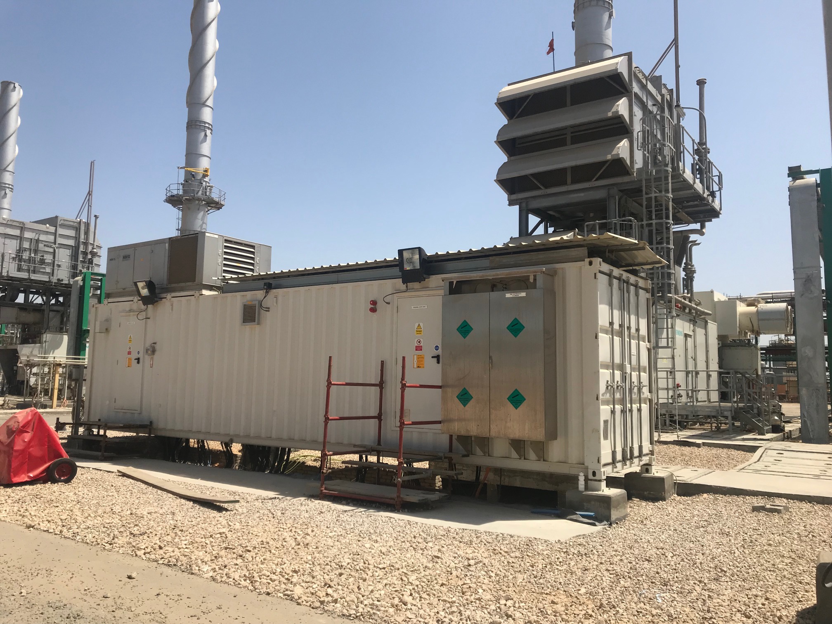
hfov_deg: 63.4
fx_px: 673
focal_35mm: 28
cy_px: 312
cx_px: 416
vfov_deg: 49.7
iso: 20
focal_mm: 3.99
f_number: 1.8
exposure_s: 1/3425
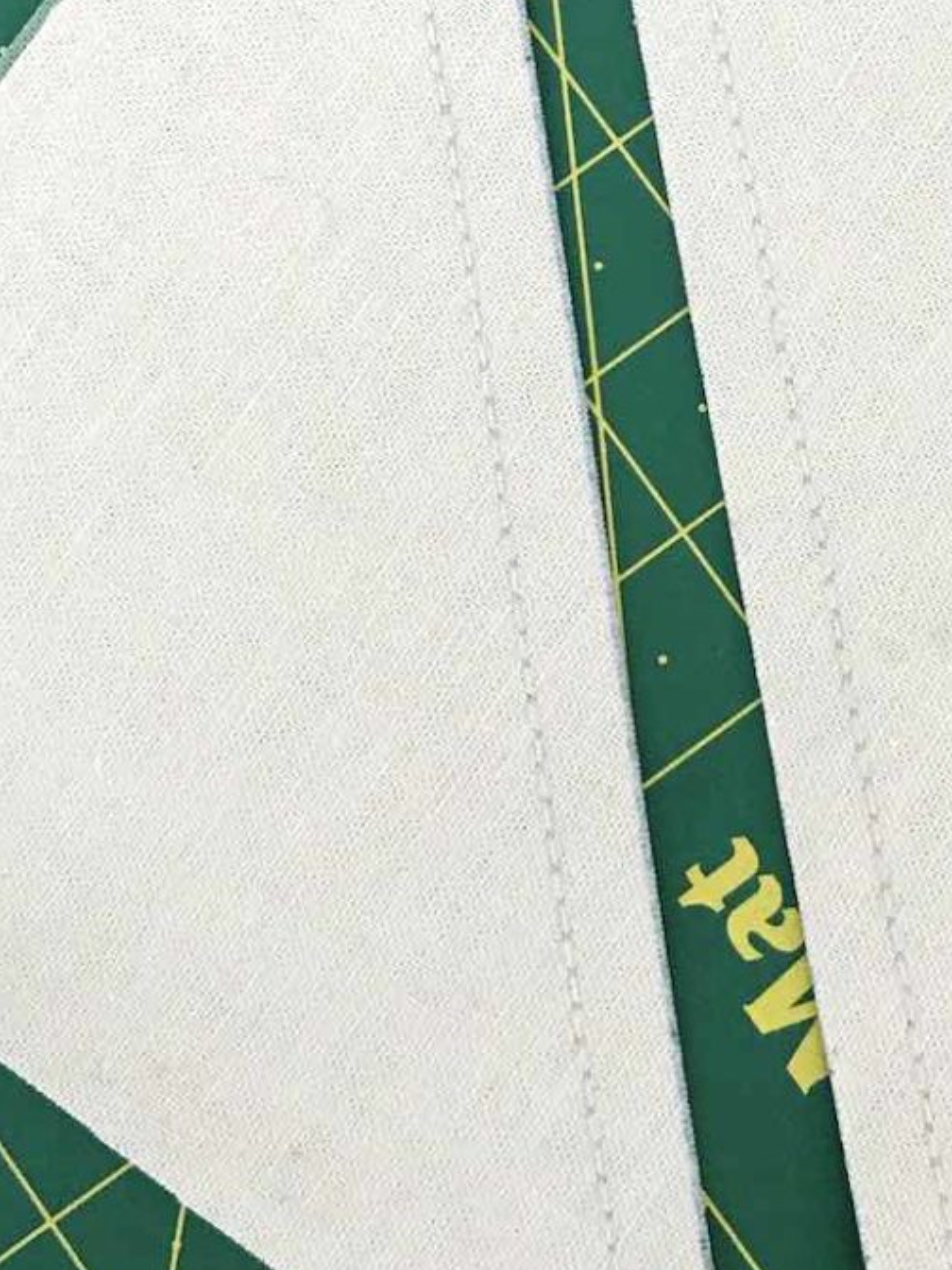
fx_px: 2347
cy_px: 327
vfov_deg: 29.8
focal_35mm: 64
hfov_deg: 22.6
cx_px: 754
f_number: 1.8
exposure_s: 1/15
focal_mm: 3.99
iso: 80
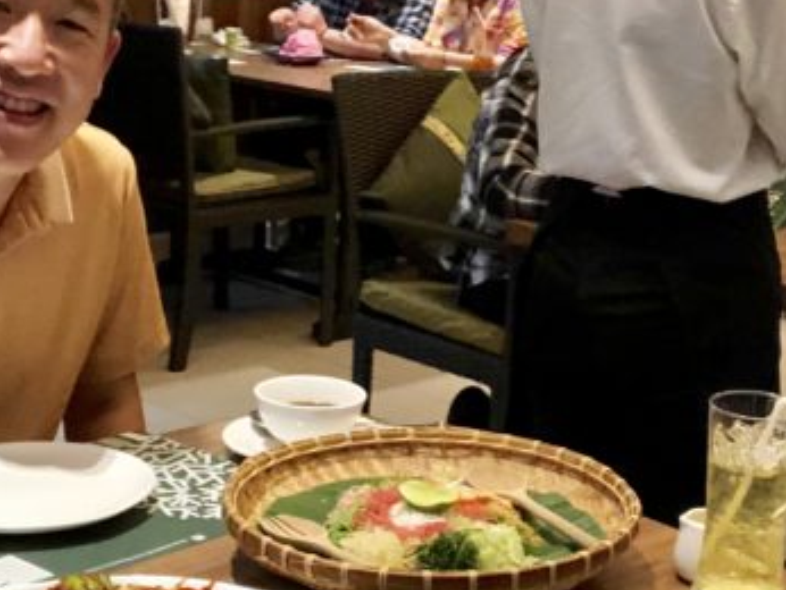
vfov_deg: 20.7
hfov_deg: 27.2
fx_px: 1613
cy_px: 301
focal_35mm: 71
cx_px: 534
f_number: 2.2
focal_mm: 2.87
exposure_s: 1/50
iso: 200
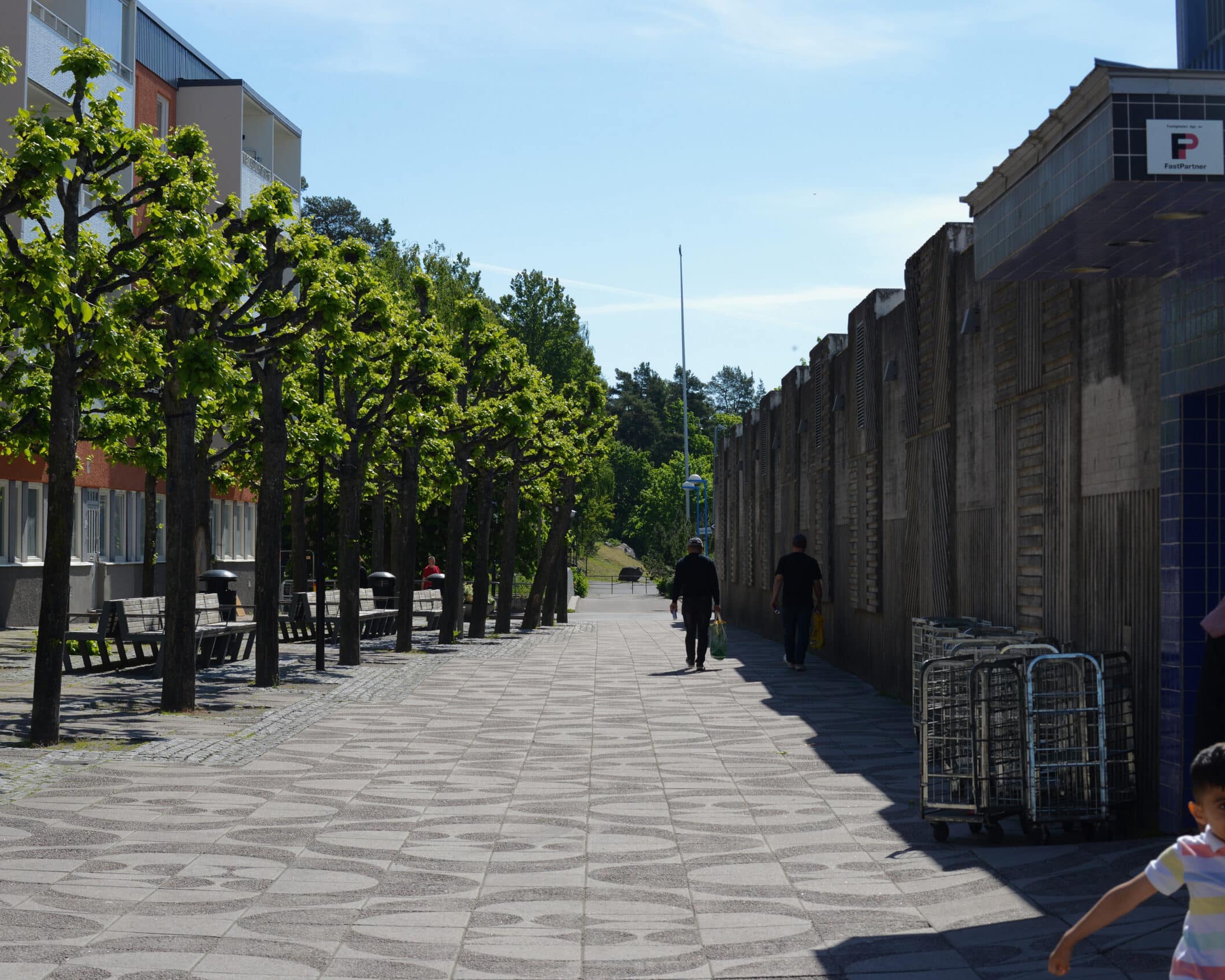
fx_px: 2864
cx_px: 591
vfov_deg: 19.4
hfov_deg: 24.1
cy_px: 490
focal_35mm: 79
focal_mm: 70
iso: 400
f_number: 11
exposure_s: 1/500
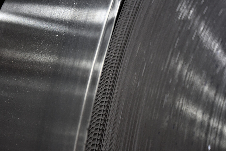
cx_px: 113
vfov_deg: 23.8
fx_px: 358
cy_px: 76
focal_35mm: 57
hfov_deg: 35.1
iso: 1100
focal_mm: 38
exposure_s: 1/125
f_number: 4.2
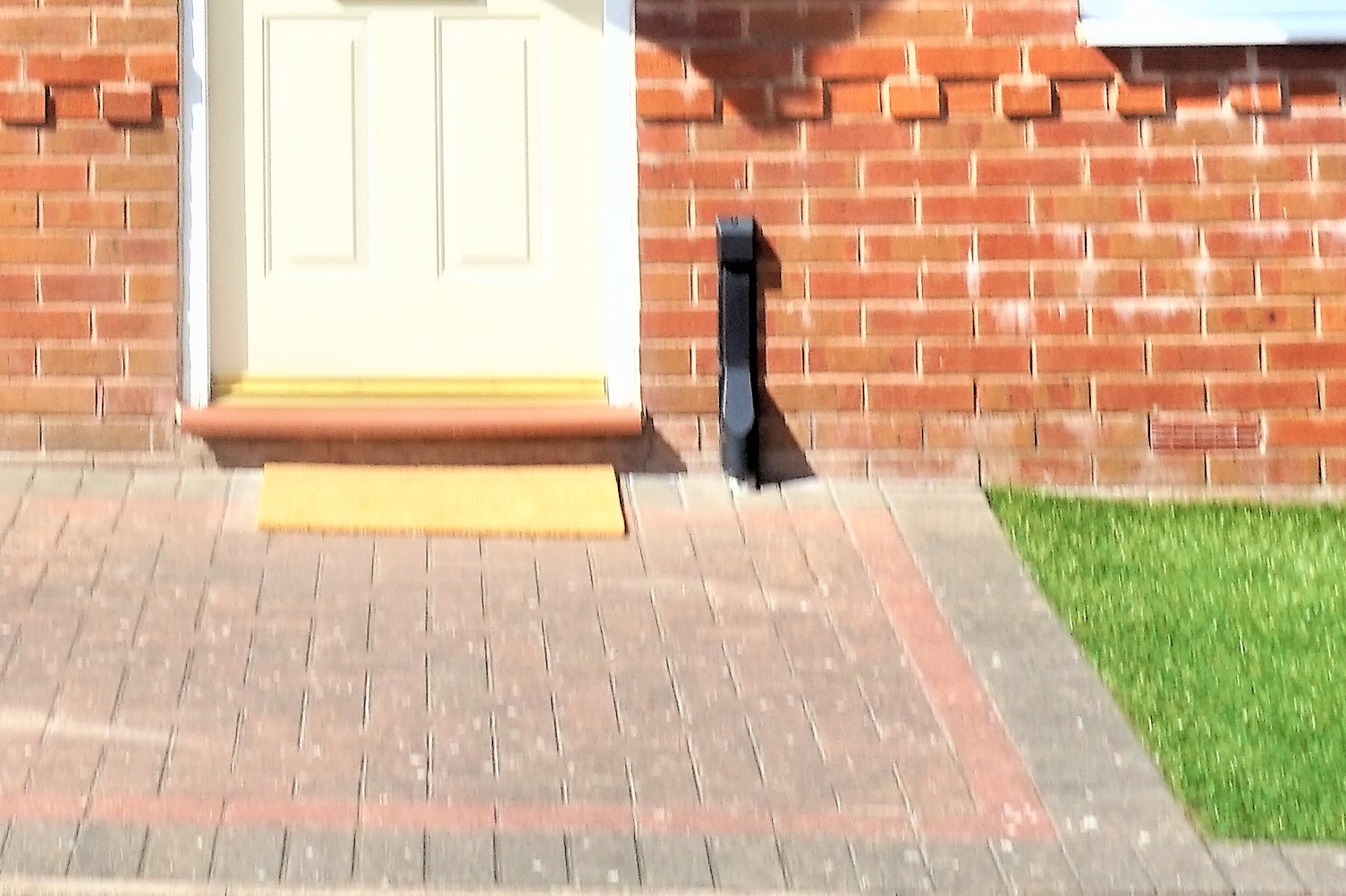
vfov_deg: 14.1
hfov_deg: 23.0
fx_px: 3251
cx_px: 237
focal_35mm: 87
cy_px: -659
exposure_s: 1/80
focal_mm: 16
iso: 100
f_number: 13
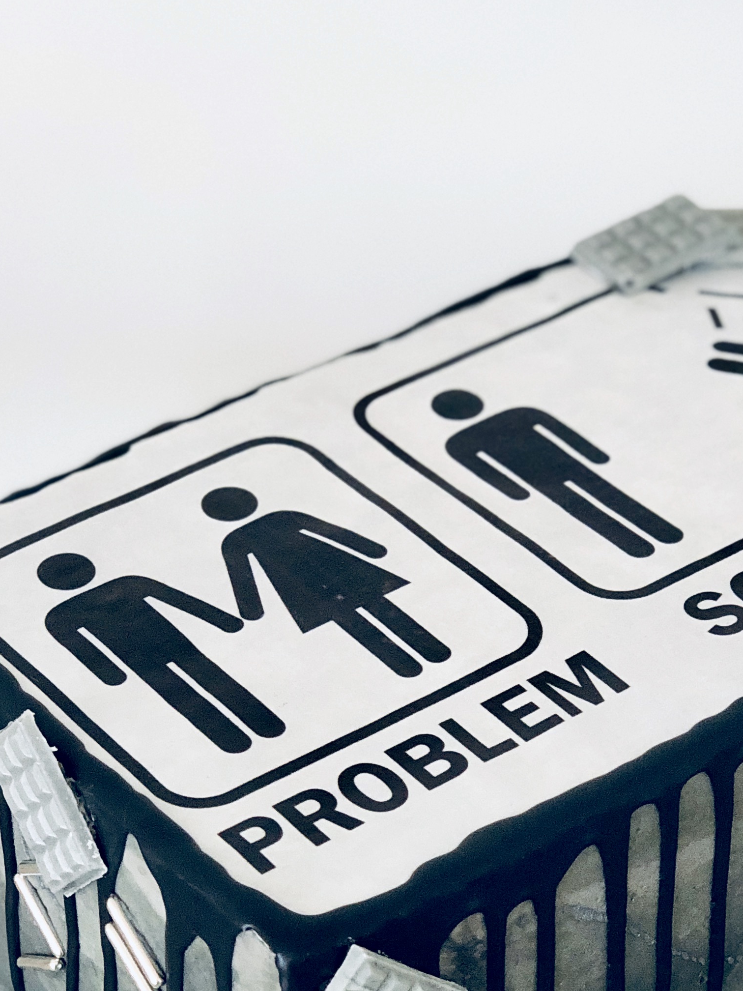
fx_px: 2976
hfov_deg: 14.2
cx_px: 505
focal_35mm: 104
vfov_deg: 18.7
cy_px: 829
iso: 160
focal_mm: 6
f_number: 2.4
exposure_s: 1/24
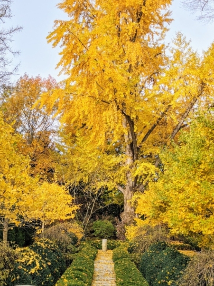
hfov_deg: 31.5
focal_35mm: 46
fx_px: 379
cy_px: 149
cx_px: 108
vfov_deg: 41.2
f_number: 1.73
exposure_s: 1/2128
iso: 59
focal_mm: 4.38
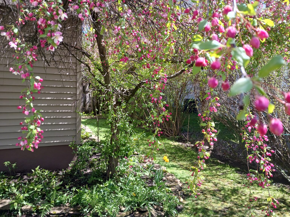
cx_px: 145
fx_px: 226
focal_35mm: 27
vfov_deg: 51.4
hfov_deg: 65.3
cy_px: 108
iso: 40
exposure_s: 1/120
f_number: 1.8
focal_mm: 4
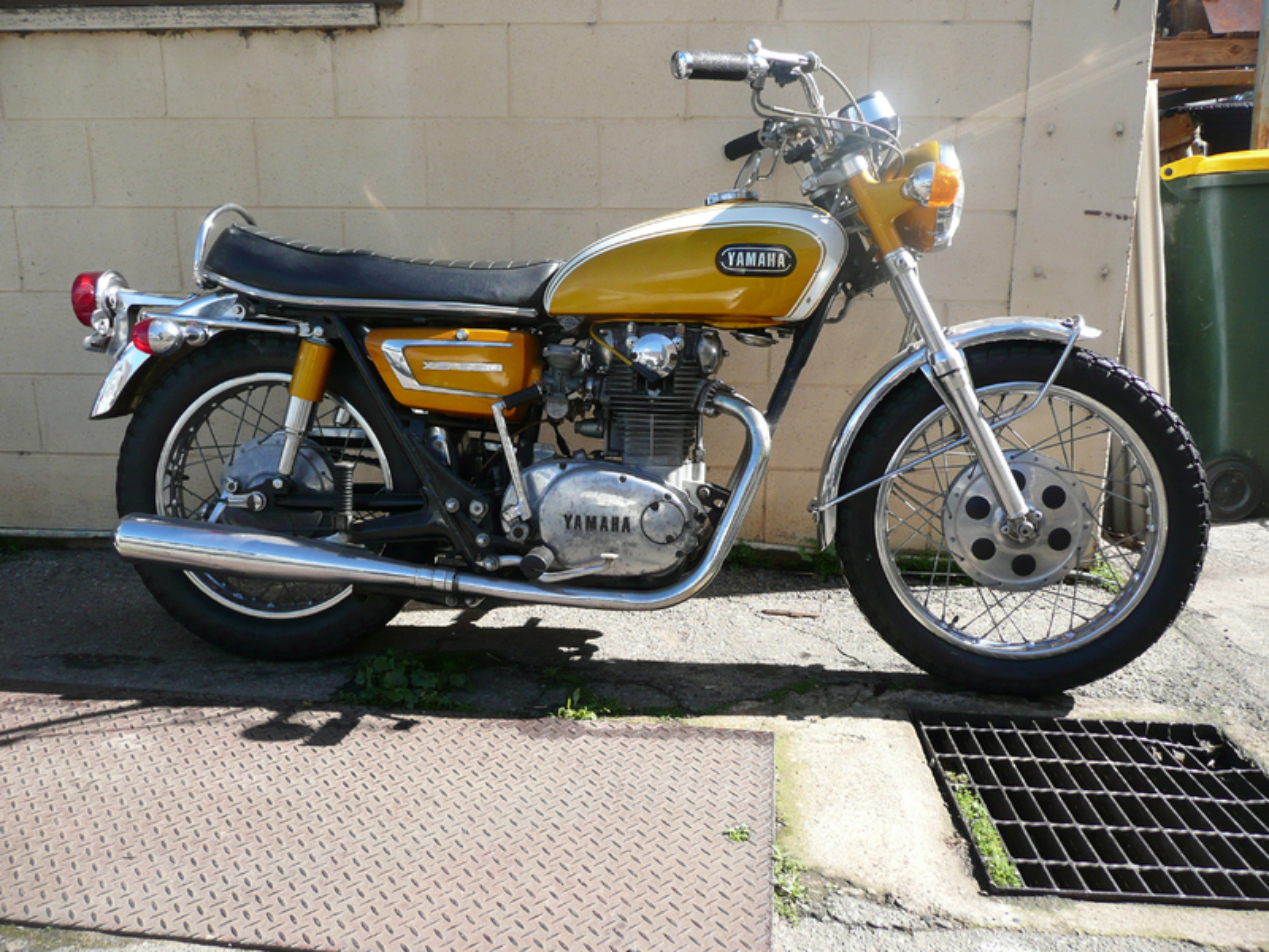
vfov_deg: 49.7
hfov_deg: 63.4
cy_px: 476
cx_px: 634
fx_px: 1026
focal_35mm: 28
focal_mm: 4.6
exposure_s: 1/250
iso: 100
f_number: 3.3
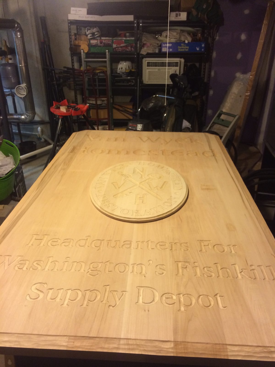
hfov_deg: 48.2
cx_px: 138
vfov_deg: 61.7
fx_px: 307
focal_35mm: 29
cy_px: 184
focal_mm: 4.15
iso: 160
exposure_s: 1/30
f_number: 2.2
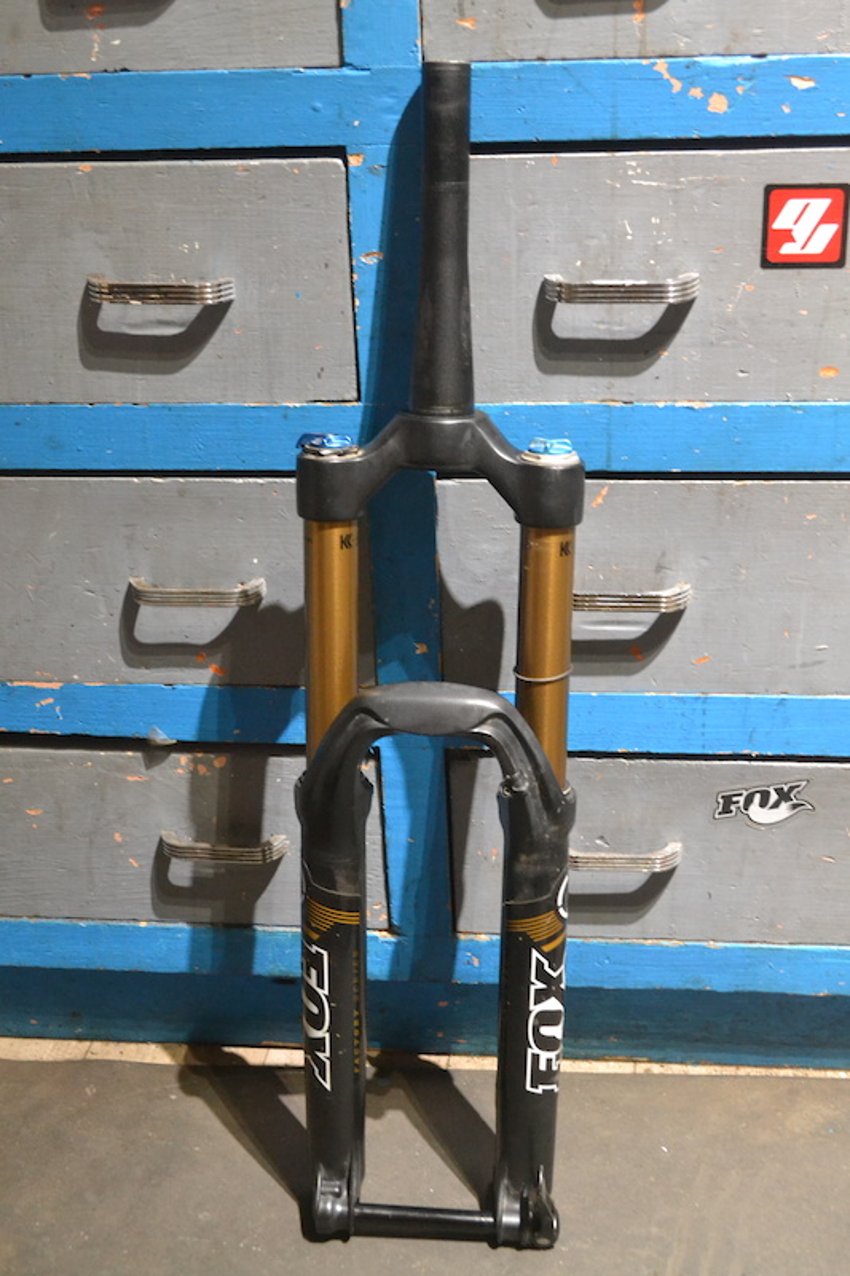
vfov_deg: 43.6
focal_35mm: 45
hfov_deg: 29.9
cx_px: 425
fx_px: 1594
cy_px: 638
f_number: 5.6
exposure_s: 1/10
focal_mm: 30
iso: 3200
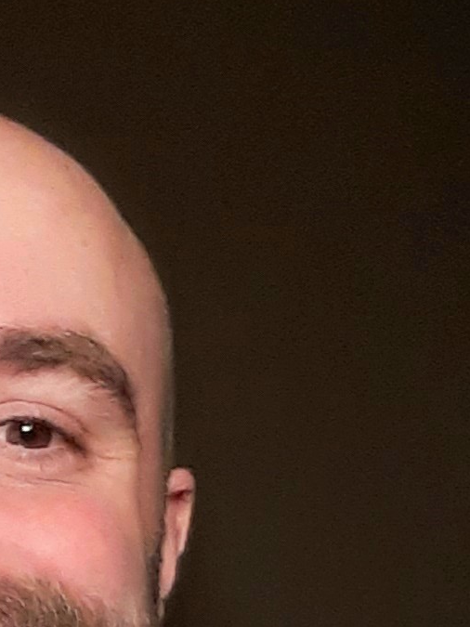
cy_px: 683
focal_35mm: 64
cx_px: -121
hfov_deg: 21.1
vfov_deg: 27.7
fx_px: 1159
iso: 250
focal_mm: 1.95
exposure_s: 1/33
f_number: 2.2
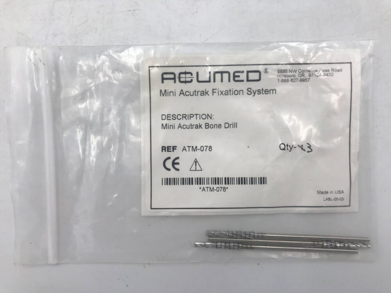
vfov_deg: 49.7
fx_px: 316
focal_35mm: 28
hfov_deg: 63.4
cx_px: 196
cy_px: 146
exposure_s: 1/120
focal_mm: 3.99
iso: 32
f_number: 1.8
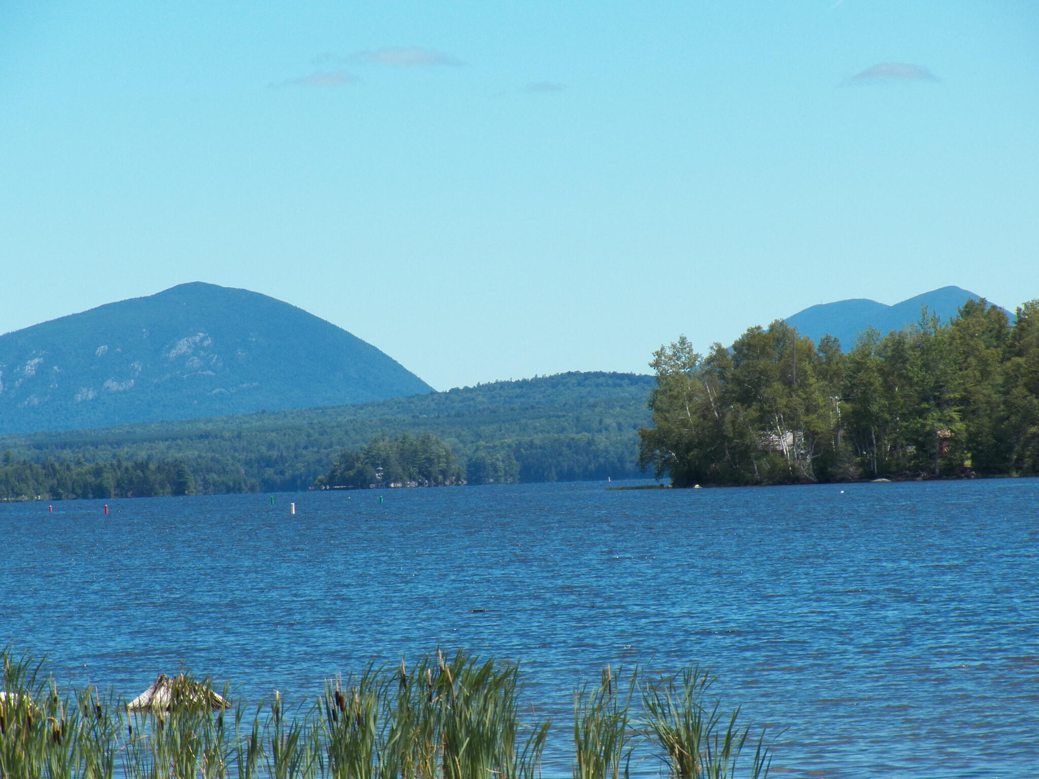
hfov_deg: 8.6
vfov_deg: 6.5
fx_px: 6873
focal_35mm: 229
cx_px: 520
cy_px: 390
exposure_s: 1/1000
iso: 125
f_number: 4
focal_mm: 41.1
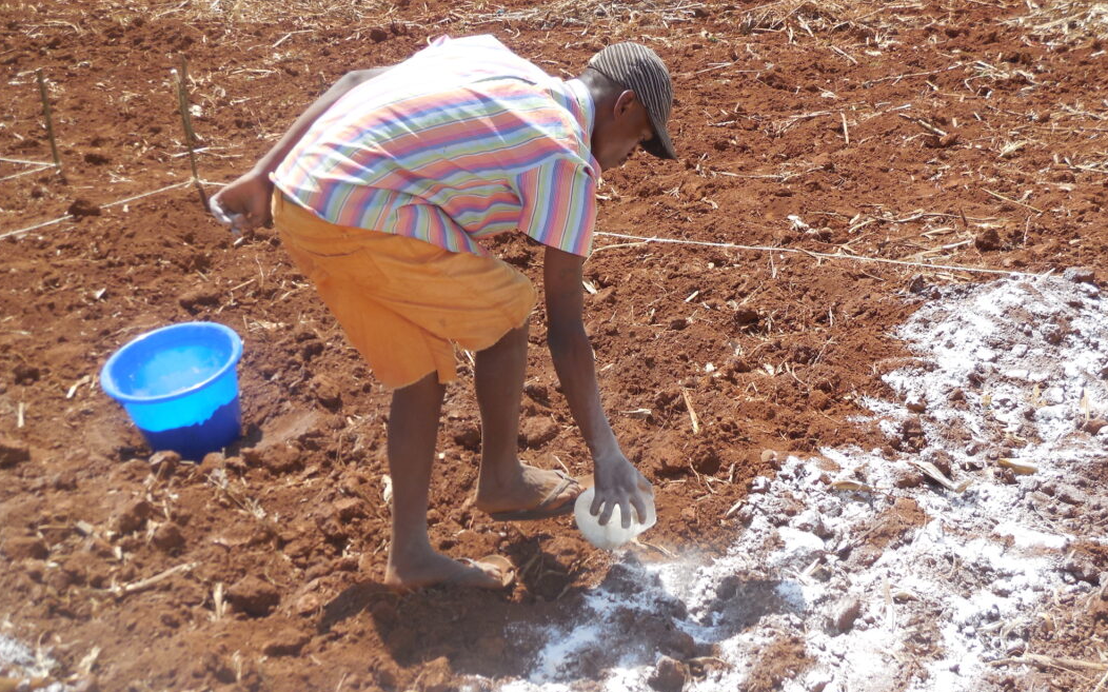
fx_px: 1721
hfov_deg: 35.7
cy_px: 370
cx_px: 550
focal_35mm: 57
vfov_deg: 22.7
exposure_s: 1/500
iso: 125
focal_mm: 9.4
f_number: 4
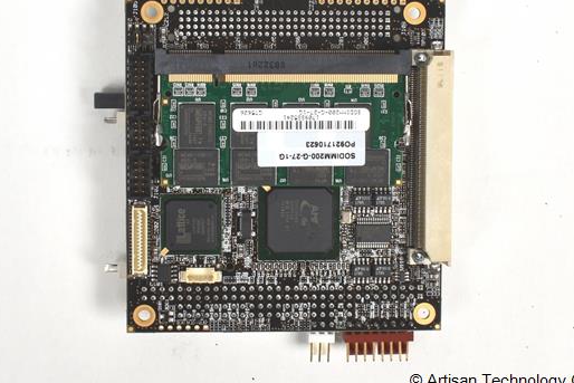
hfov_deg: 54.4
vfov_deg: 37.8
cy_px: 169
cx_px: 291
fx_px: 558
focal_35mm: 35
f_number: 10
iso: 100
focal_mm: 20
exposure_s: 1/200
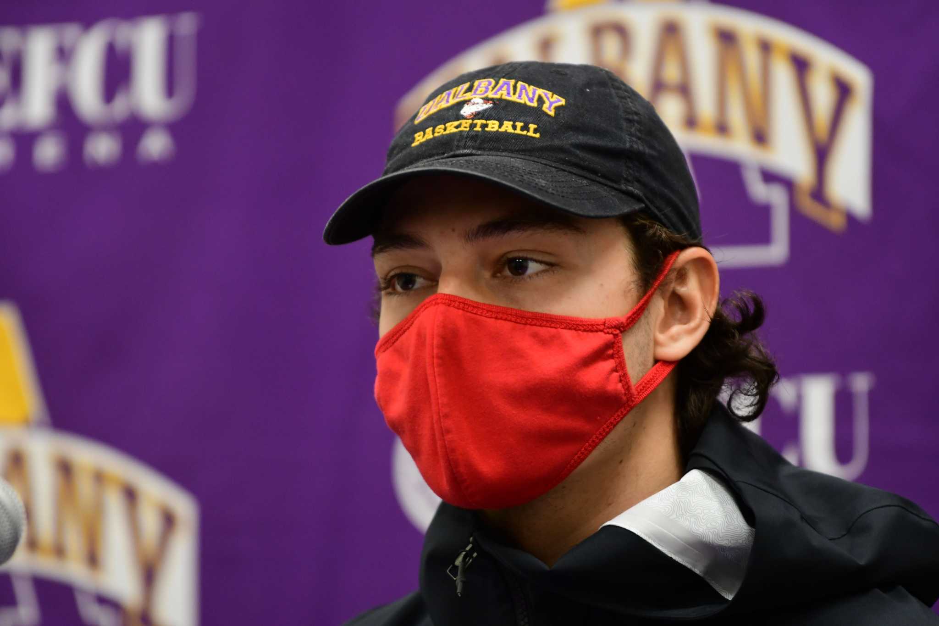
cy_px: 313
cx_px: 470
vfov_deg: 4.6
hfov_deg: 6.9
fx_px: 7824
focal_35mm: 300
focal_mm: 200
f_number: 2.8
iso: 1600
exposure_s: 1/100
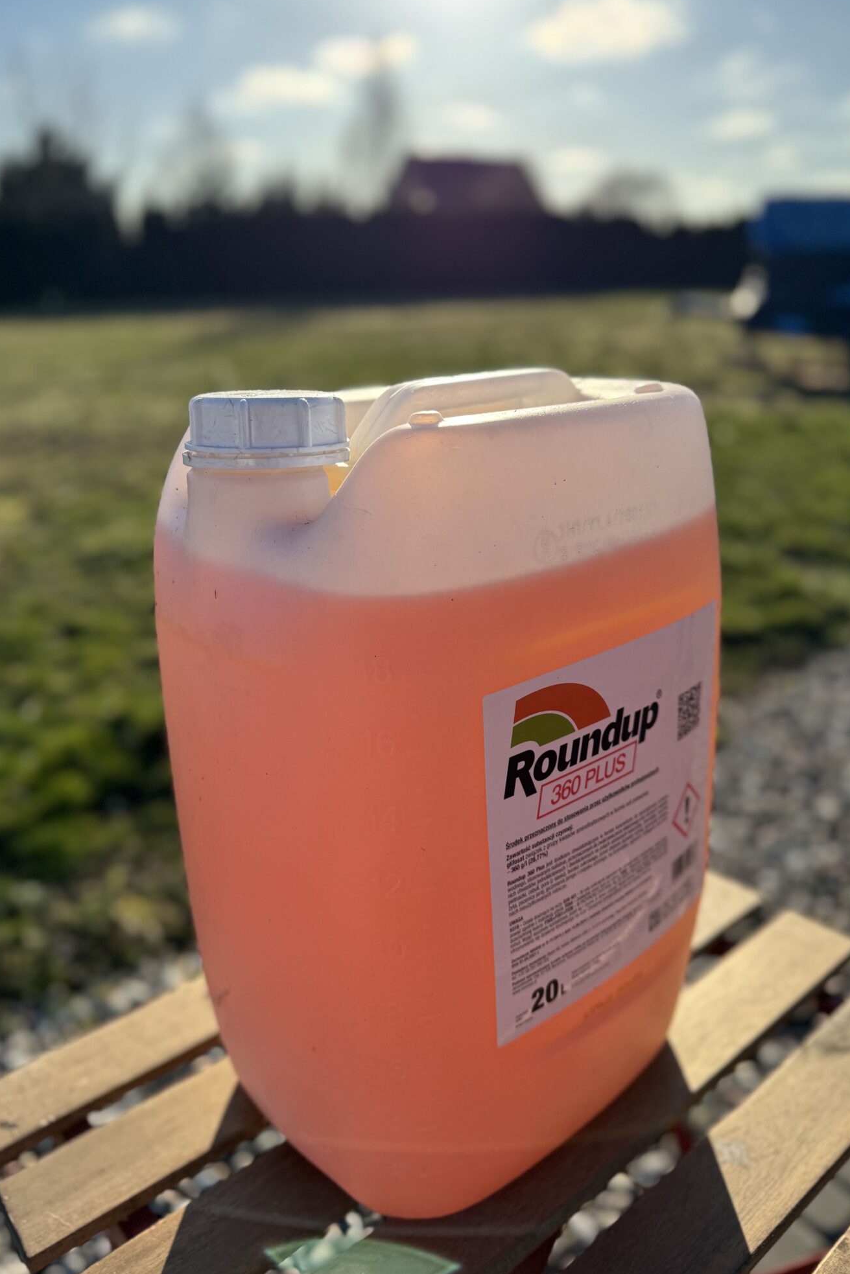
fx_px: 921
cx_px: 411
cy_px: 623
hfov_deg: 49.6
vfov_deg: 69.4
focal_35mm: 26
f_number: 1.78
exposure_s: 1/4049
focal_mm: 6.86
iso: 80
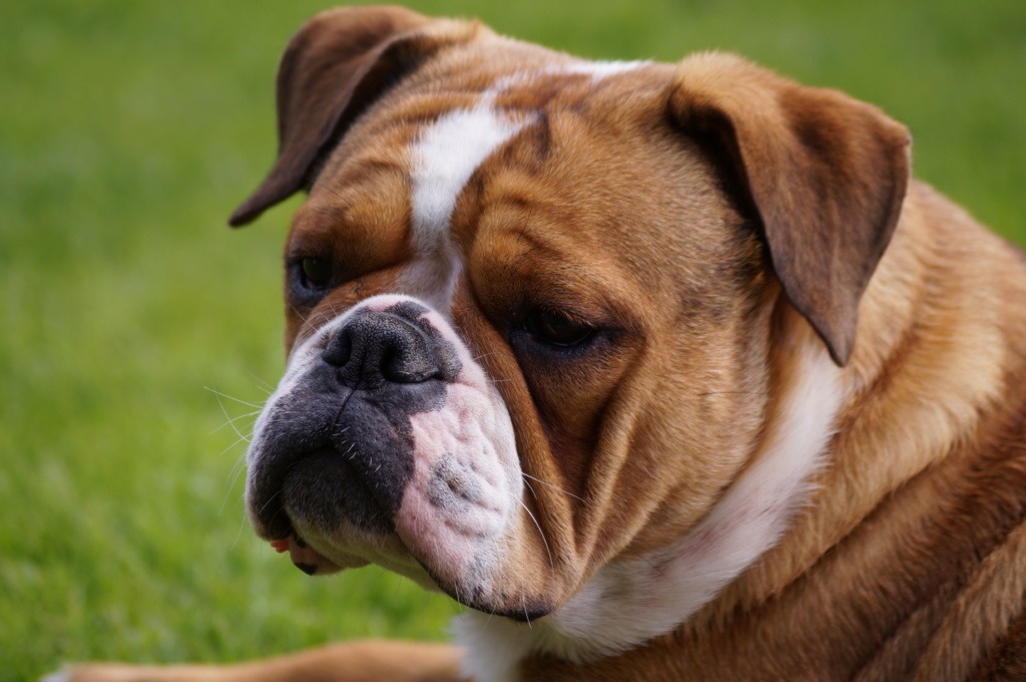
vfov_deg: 6.8
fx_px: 5750
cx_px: 513
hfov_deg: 10.2
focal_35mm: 202
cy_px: 341
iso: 100
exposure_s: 1/320
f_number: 5
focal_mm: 135
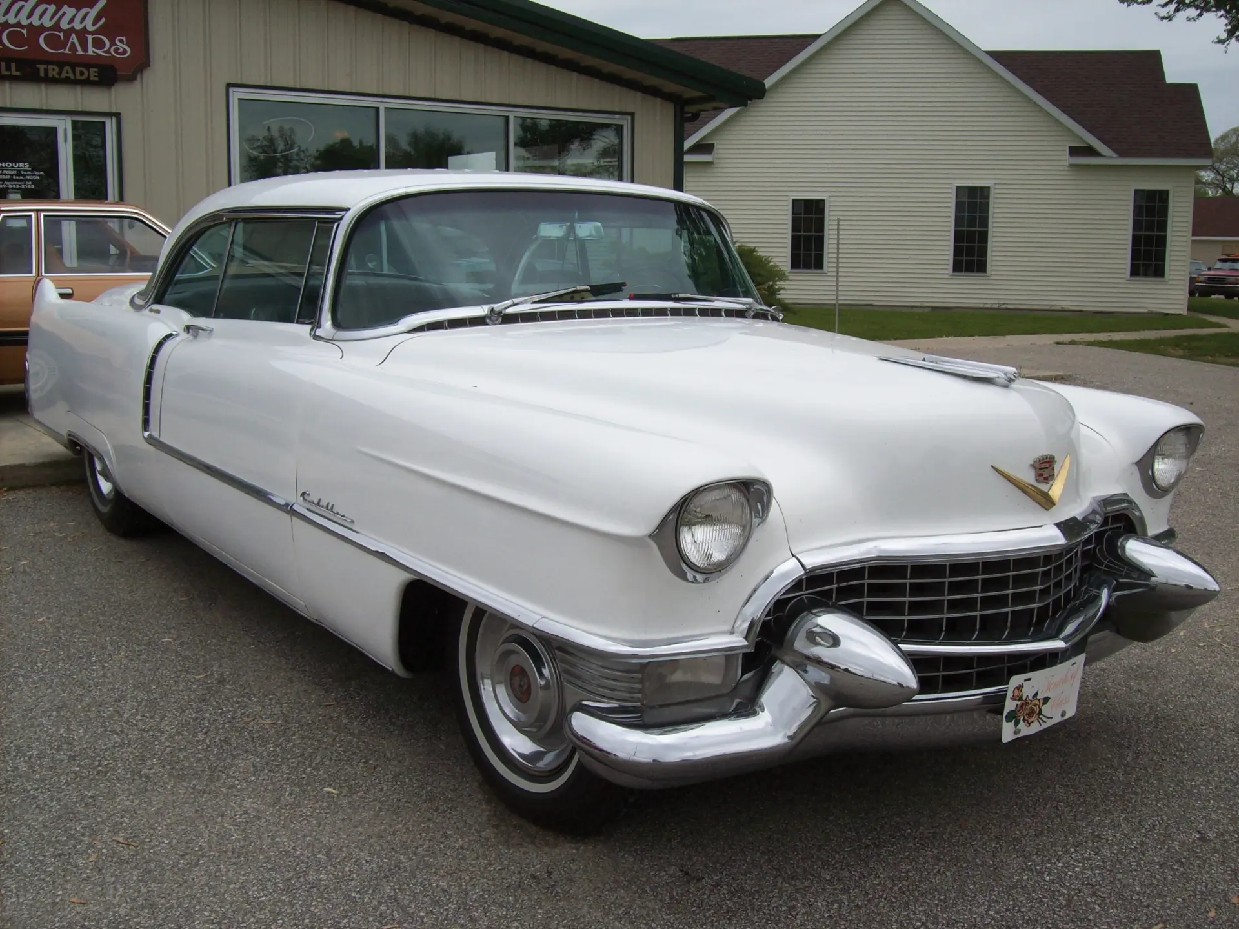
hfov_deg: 51.4
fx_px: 1289
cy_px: 464
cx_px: 620
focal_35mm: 36
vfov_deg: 39.7
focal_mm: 6
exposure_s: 1/767
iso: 80
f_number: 4.8
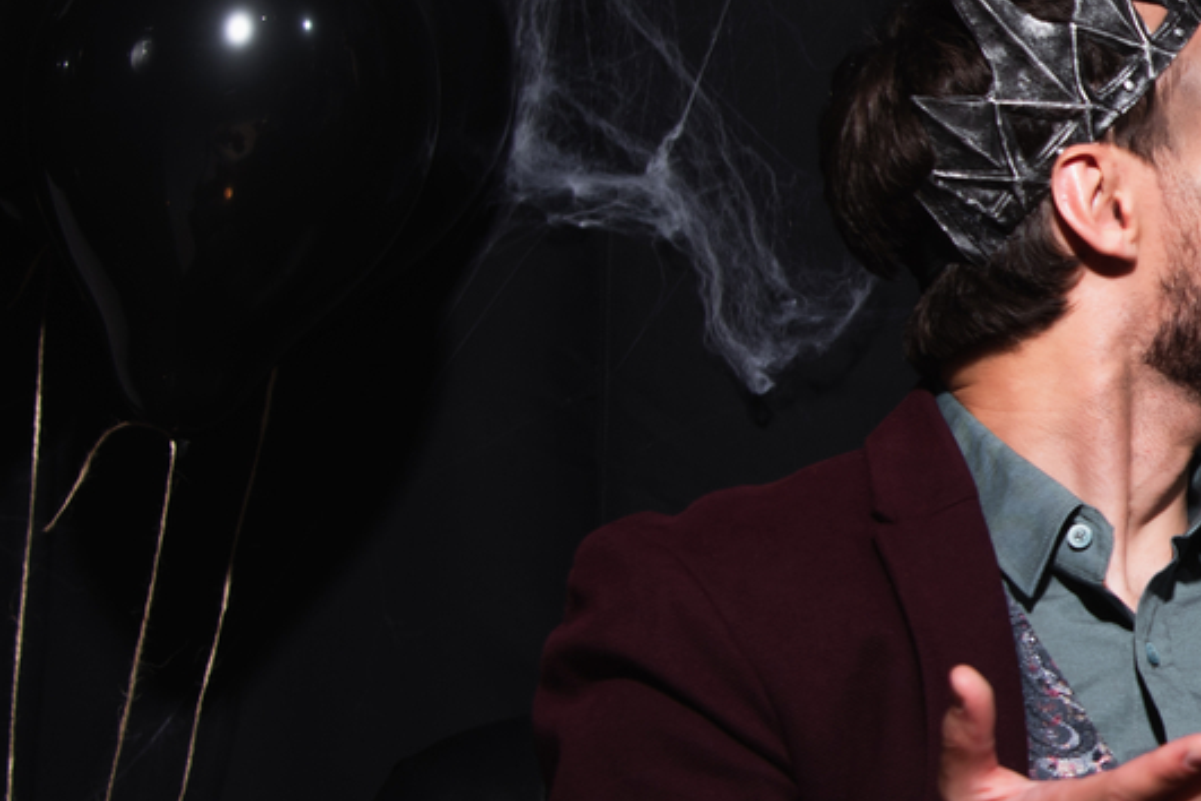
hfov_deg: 16.1
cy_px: 393
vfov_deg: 12.1
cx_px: 1943
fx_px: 3770
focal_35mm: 113
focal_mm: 30
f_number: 4
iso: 100
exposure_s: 1/200
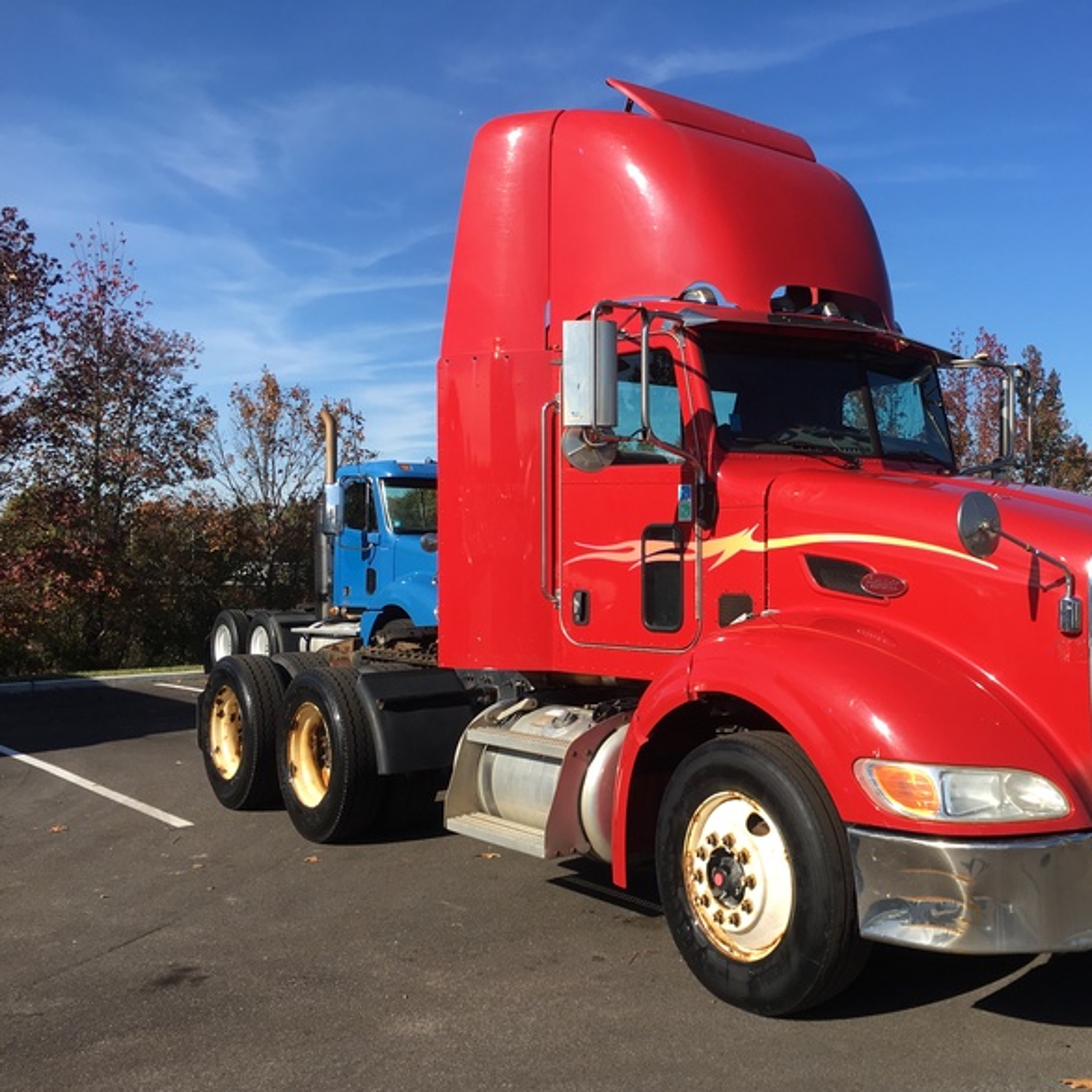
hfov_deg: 46.4
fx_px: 1249
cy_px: 557
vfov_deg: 47.2
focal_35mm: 35
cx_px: 742
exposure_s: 1/1261
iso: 25
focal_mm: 4.15
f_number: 2.2
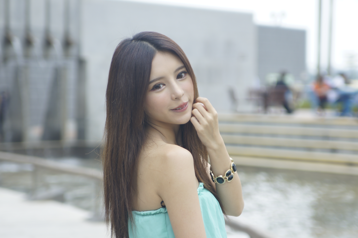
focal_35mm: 112
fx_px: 1118
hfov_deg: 18.2
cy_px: 119
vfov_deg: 12.2
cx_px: 179
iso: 200
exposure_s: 1/125
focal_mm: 75
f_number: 2.8
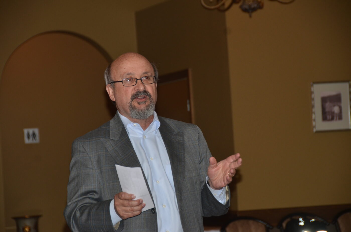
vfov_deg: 9.6
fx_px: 1386
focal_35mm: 142
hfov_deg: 14.4
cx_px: 176
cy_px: 116
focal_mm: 95
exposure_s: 1/60
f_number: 5.3
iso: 400
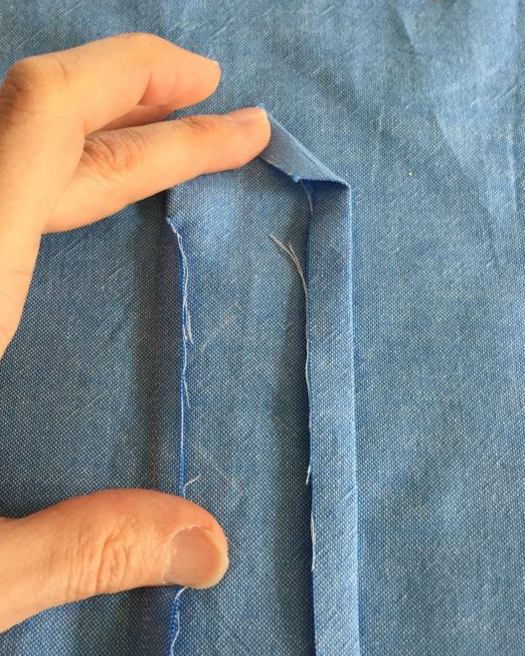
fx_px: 777
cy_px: 330
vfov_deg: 45.8
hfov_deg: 37.1
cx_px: 193
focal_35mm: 40
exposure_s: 1/30
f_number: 2.2
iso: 64
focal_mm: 4.15
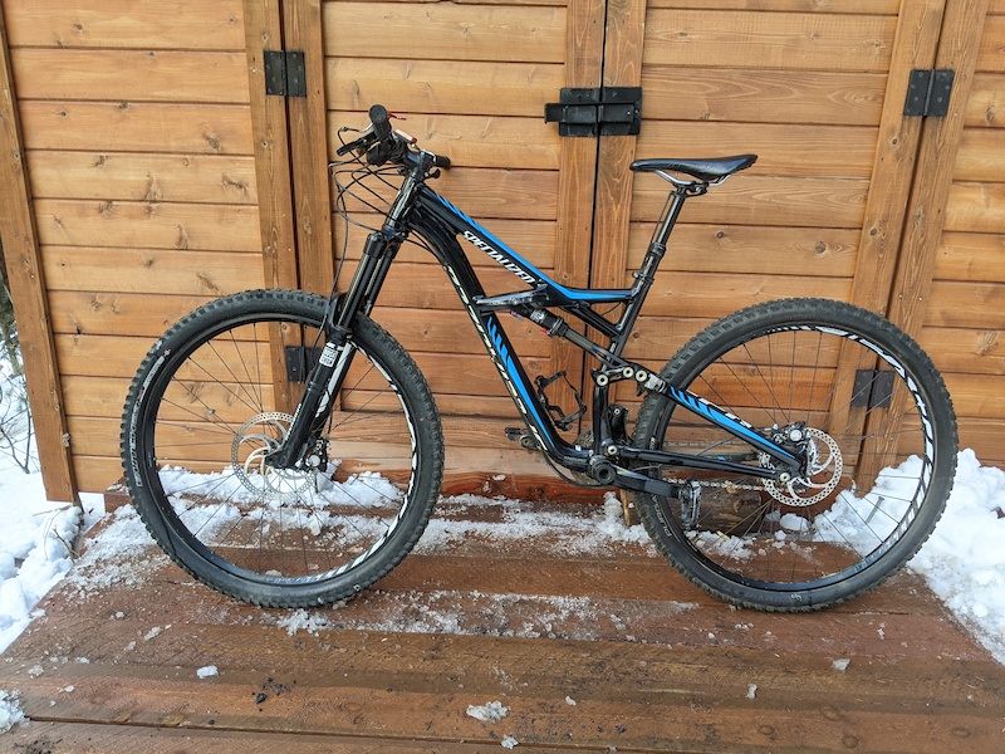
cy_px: 377
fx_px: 784
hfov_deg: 65.3
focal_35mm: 27
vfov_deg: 51.4
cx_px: 502
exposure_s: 1/87.3
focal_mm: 4.44
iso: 54
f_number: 1.8
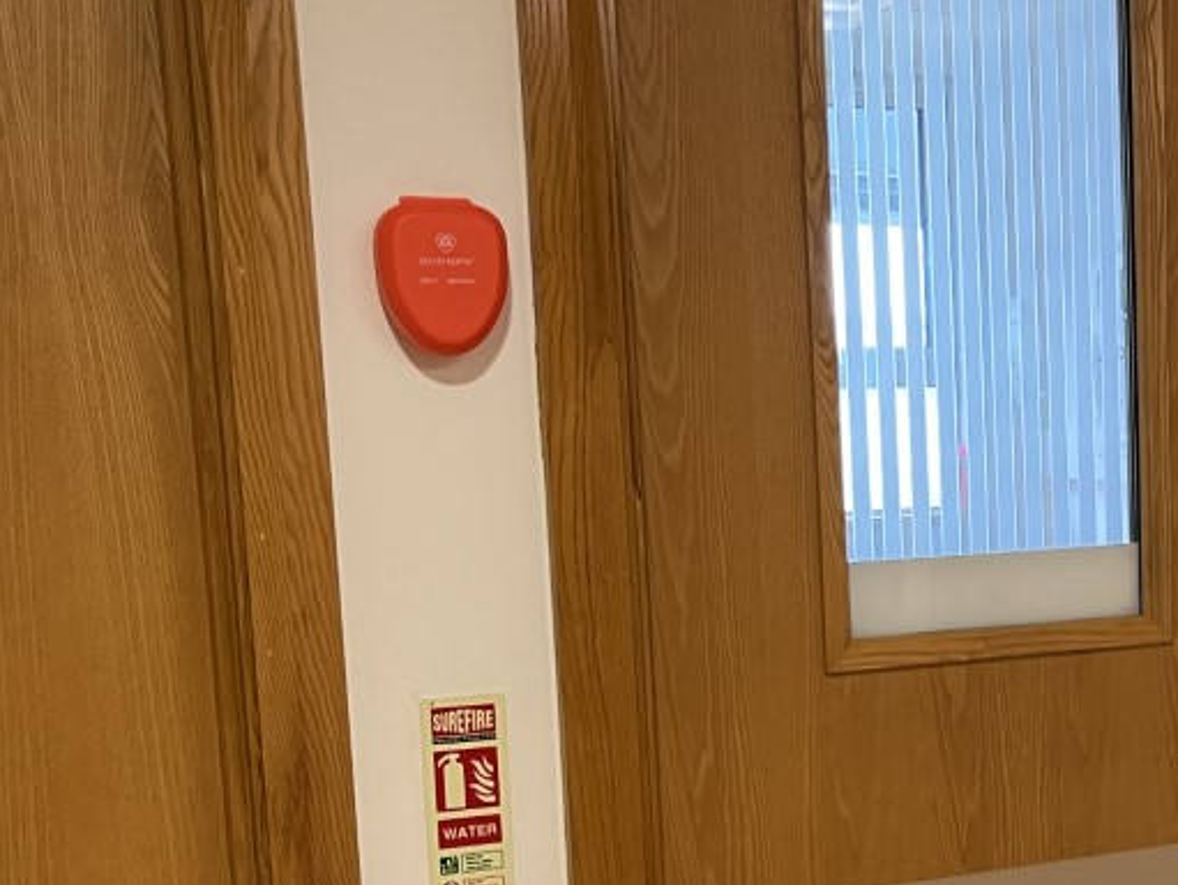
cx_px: 1139
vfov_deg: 23.7
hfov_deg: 29.8
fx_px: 2077
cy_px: 698
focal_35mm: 61
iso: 160
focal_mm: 5.1
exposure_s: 1/50
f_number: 1.6
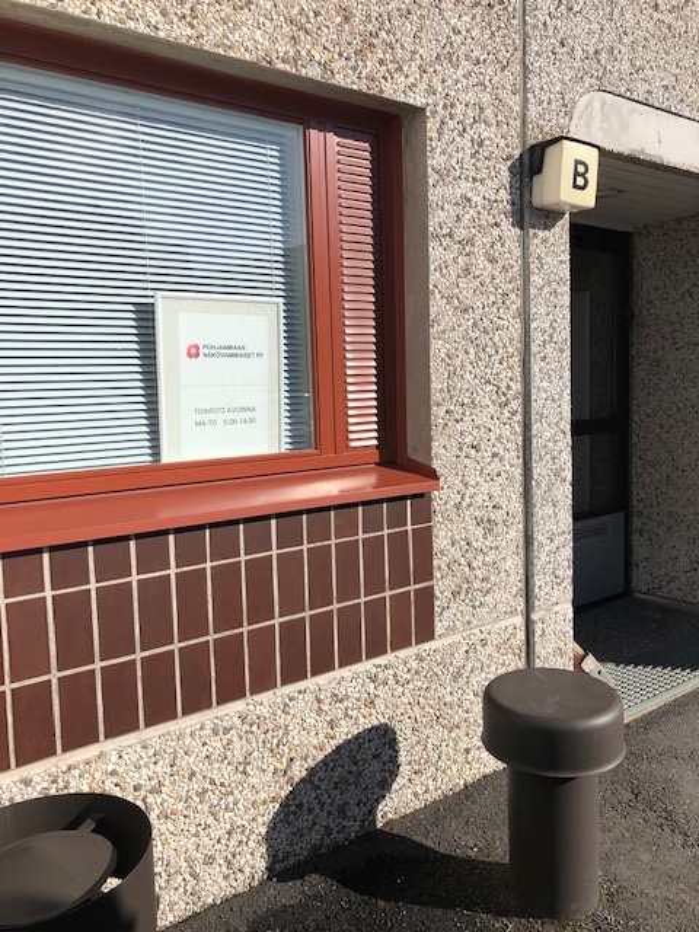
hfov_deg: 49.7
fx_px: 754
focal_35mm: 28
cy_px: 466
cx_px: 350
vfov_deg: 63.4
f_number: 1.8
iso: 20
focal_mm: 3.99
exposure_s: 1/3205
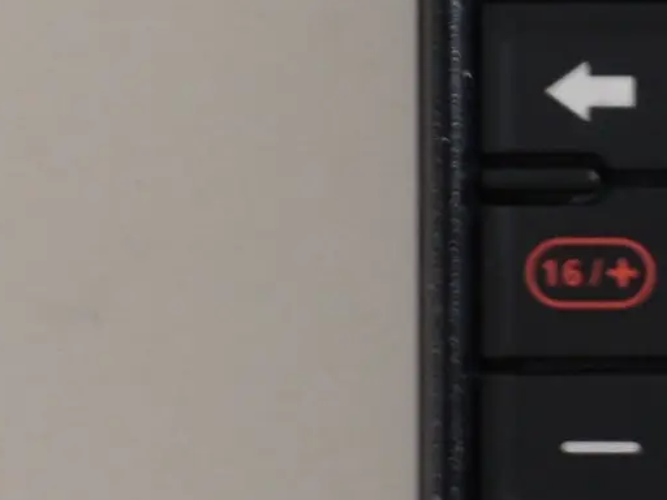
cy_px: 135
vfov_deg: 11.8
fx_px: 2409
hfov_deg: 15.1
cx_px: 839
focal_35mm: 125
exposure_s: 1/30
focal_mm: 4.5
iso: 80
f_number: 2.5
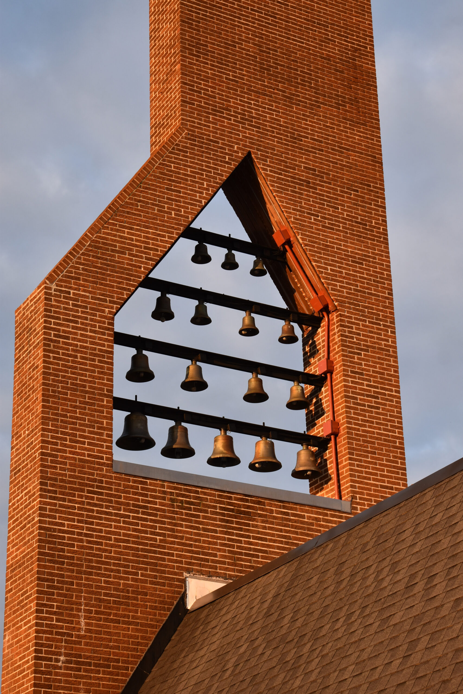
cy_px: 347
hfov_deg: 16.6
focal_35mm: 82
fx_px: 1591
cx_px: 232
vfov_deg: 24.6
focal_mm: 55
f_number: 5.6
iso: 250
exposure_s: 1/250
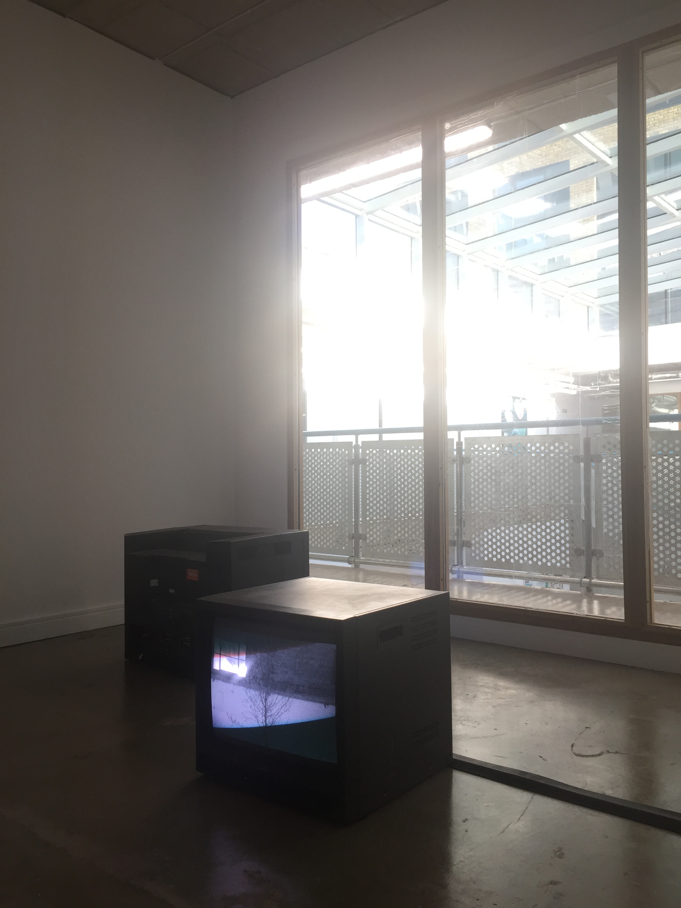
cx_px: 340
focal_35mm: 29
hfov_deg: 48.2
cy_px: 454
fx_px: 761
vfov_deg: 61.7
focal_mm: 4.15
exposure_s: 1/100
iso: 50
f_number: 2.2
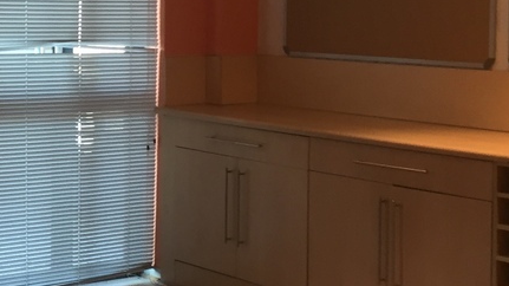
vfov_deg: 13.7
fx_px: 1187
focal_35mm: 88
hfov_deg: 22.9
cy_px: 61
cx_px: -33
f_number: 2.2
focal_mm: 4.15
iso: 80
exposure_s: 1/33
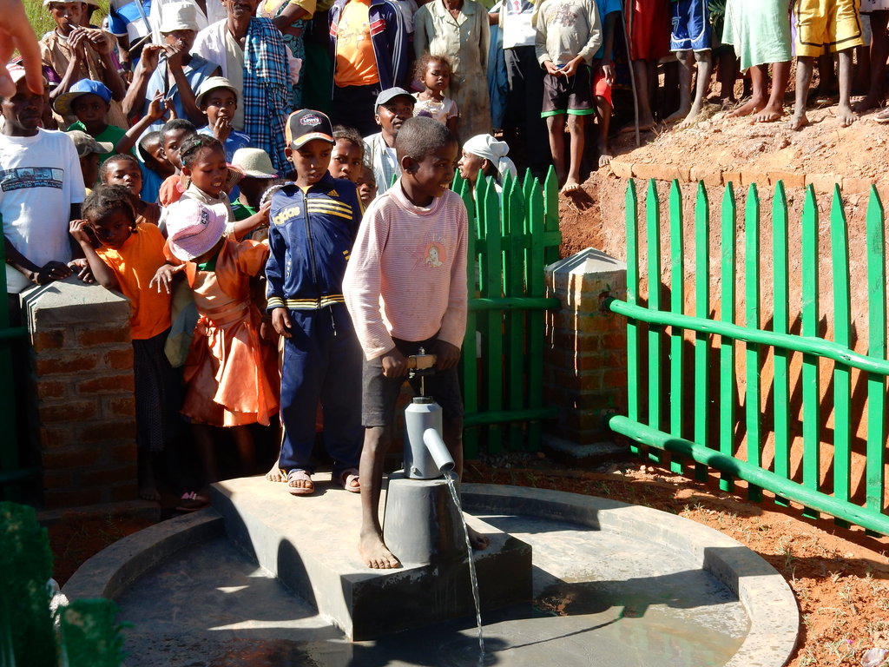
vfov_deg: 28.6
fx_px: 1310
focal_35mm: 51
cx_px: 444
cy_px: 334
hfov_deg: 37.5
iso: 125
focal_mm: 9
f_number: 4.5
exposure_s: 1/400
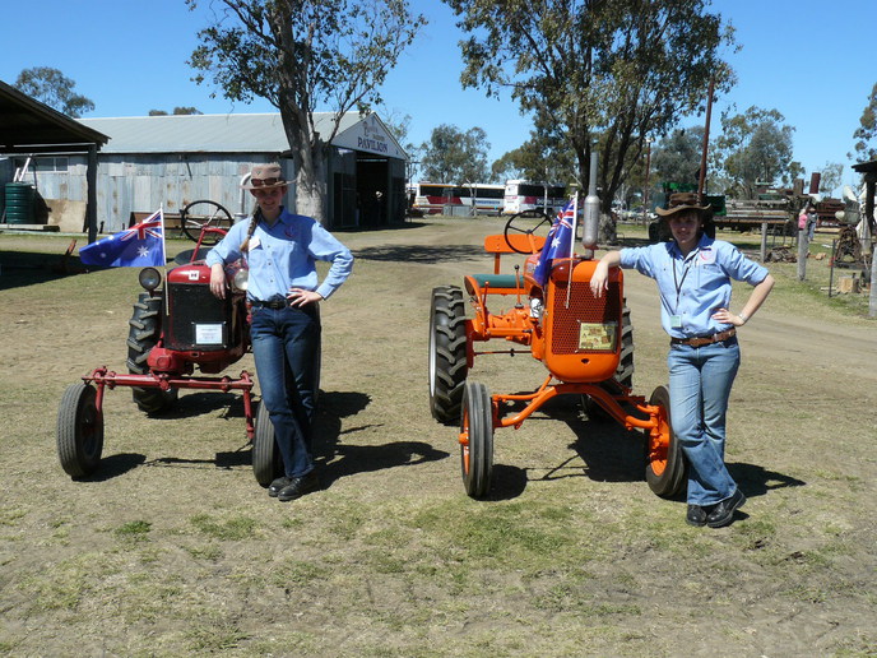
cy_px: 329
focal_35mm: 36
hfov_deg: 51.4
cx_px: 438
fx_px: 912
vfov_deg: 39.7
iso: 100
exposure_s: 1/400
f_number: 5.6
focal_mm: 6
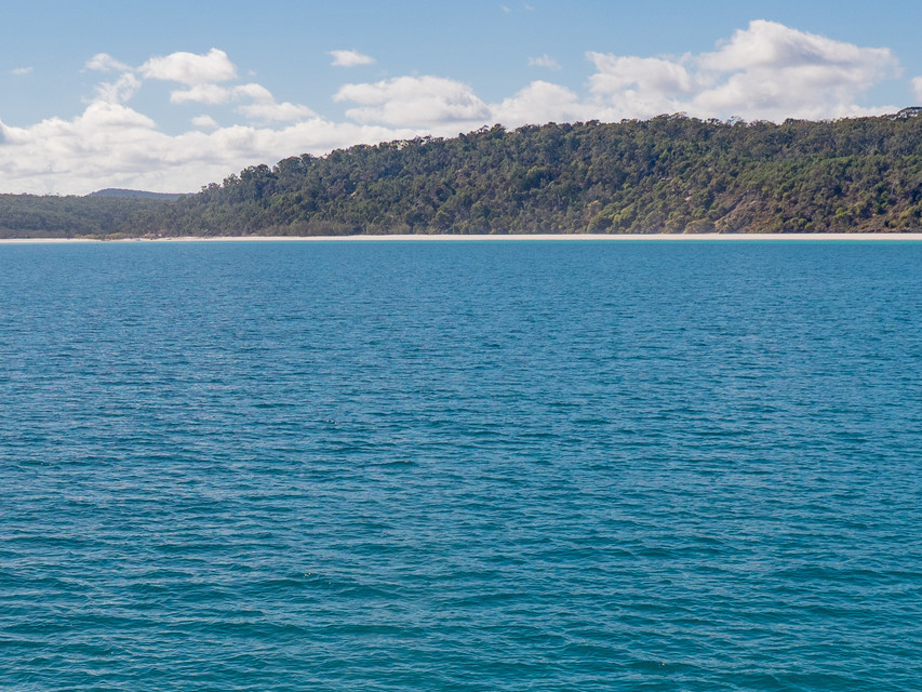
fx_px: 1732
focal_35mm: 65
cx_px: 314
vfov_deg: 21.9
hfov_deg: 29.6
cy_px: 667
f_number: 4
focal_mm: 12
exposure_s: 1/500
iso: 200
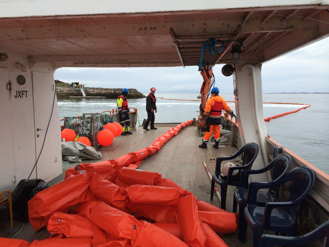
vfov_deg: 46.8
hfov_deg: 60.0
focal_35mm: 30
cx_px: 164
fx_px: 285
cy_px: 124
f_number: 2.2
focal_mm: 4.12
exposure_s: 1/1642
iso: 32
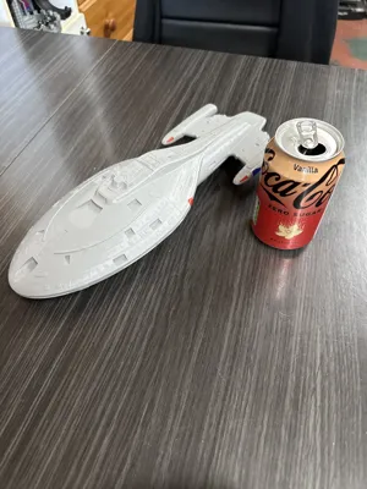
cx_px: 184
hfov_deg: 56.8
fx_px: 339
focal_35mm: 24
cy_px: 244
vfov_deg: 71.6
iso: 640
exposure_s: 1/50
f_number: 1.78
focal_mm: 6.86
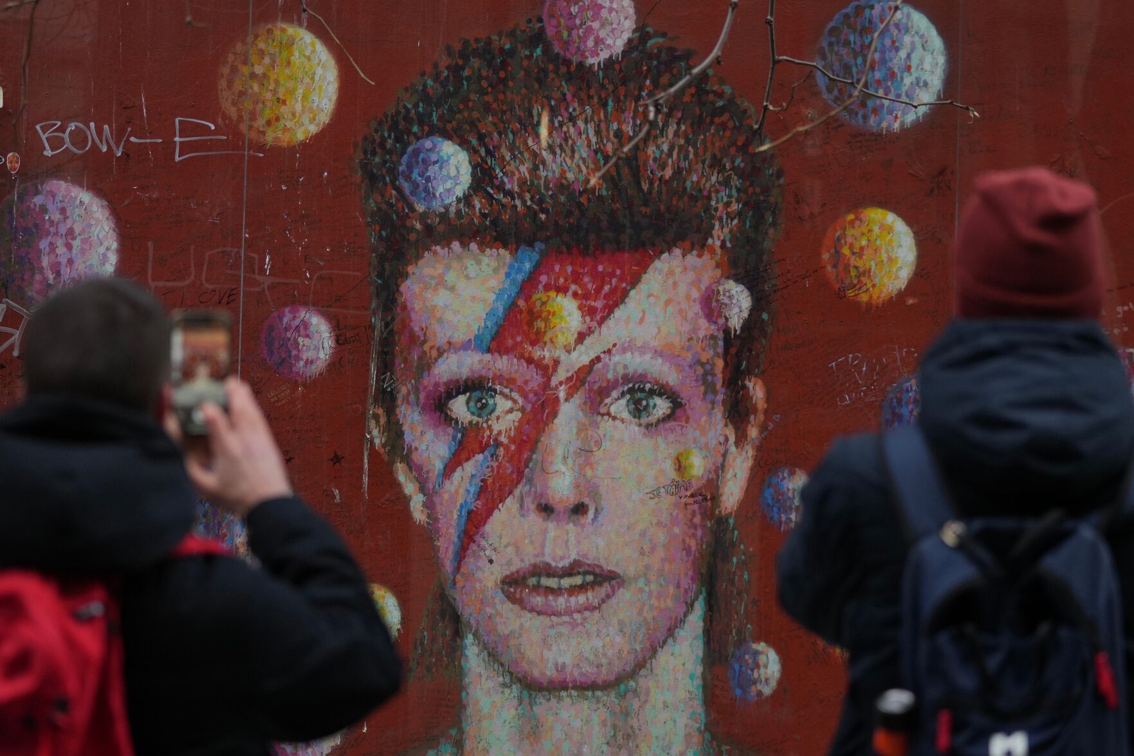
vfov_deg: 17.7
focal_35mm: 77
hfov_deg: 26.3
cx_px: 567
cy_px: 378
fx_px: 2425
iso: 500
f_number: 2.8
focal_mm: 77
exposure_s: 1/1000
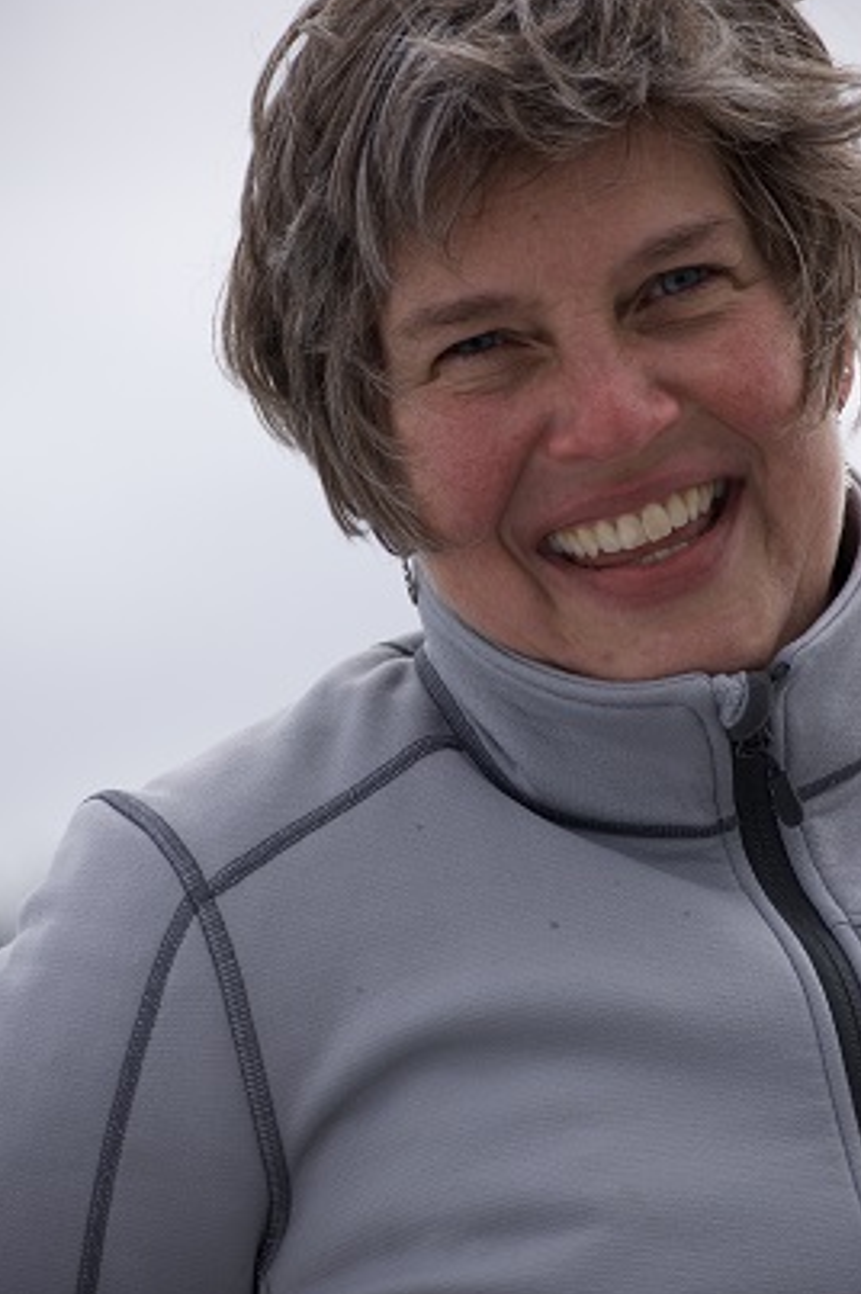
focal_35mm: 171
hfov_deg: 8.0
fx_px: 6145
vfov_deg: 12.0
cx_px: 427
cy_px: 678
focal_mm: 102
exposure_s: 1/1250
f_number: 4.5
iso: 200
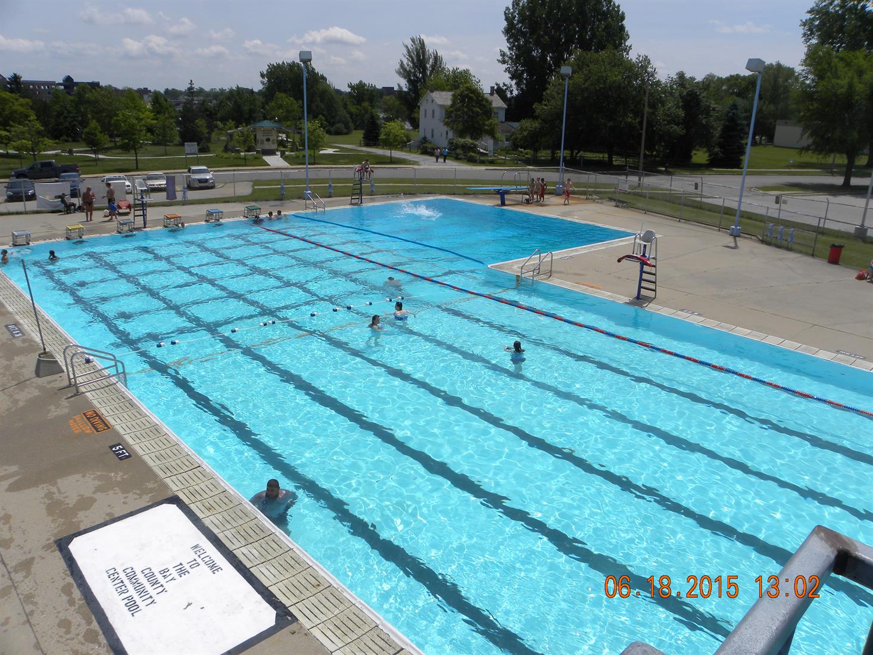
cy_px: 328
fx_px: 656
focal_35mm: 26
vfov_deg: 53.1
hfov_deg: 67.3
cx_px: 436
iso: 64
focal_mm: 4.6
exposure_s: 1/565
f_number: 6.3
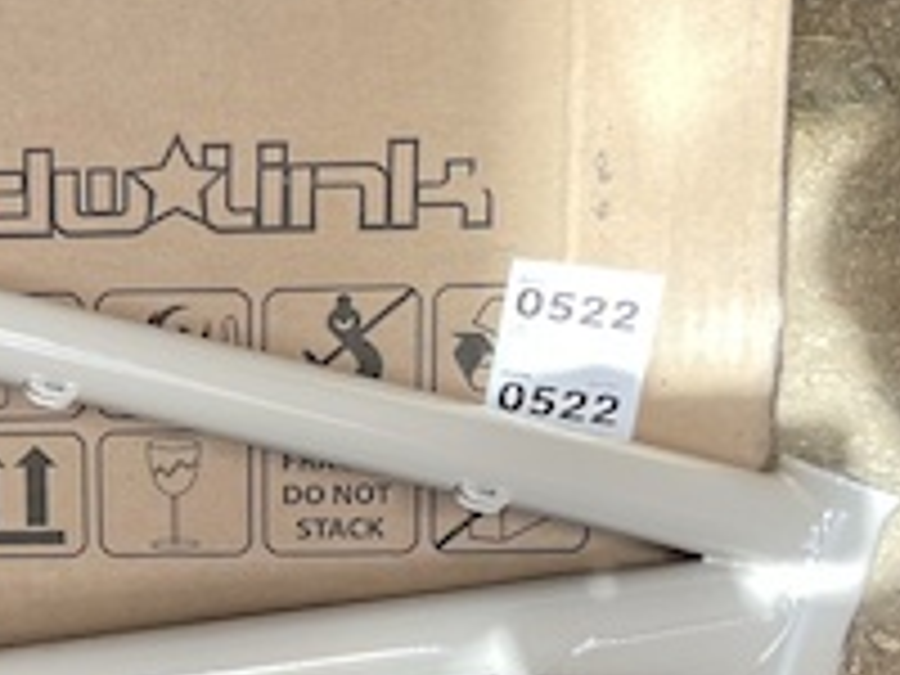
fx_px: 2704
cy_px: 130
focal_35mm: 104
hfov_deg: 16.9
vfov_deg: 14.1
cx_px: -490
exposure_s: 1/124
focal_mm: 4.2
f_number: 1.6
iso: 32
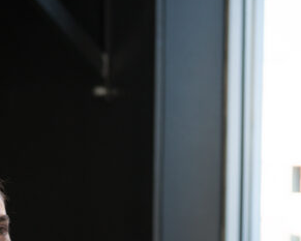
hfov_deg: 11.7
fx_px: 1470
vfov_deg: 9.2
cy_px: 338
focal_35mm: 165
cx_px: 124
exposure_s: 1/320
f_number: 2.2
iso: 250
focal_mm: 50
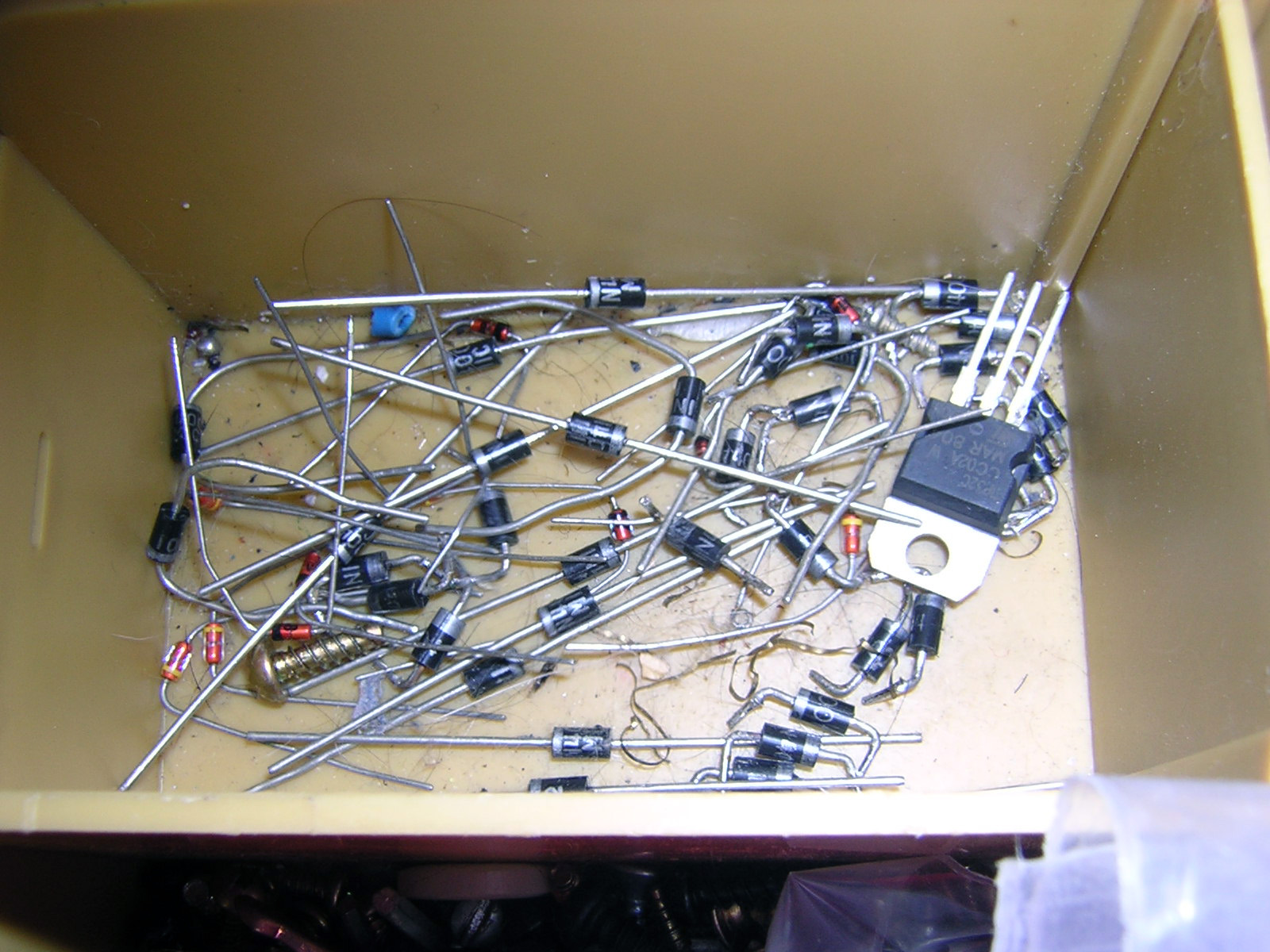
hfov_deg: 51.4
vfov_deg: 39.7
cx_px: 635
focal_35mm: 36
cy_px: 476
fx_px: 1321
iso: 100
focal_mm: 4.7
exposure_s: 1/60.1
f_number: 5.2
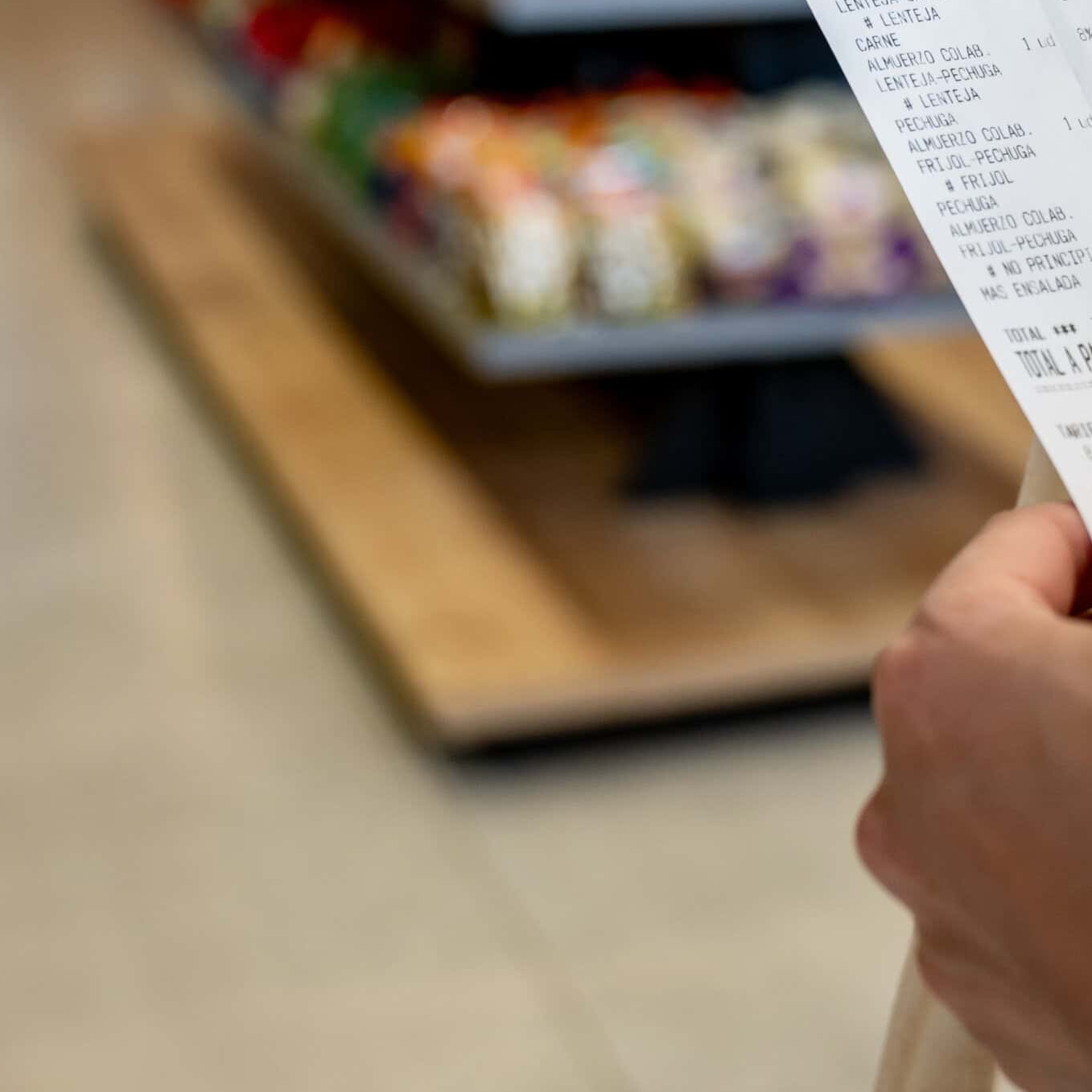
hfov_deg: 18.4
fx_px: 3319
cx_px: 999
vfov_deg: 18.6
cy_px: 315
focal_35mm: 93
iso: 400
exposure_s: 1/200
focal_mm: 33
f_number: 3.5
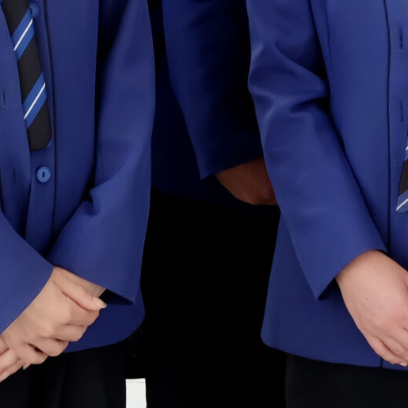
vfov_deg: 11.3
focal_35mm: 148
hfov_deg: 11.8
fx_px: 1974
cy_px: -198
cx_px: 276
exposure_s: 1/140
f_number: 5
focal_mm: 23.2
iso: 400
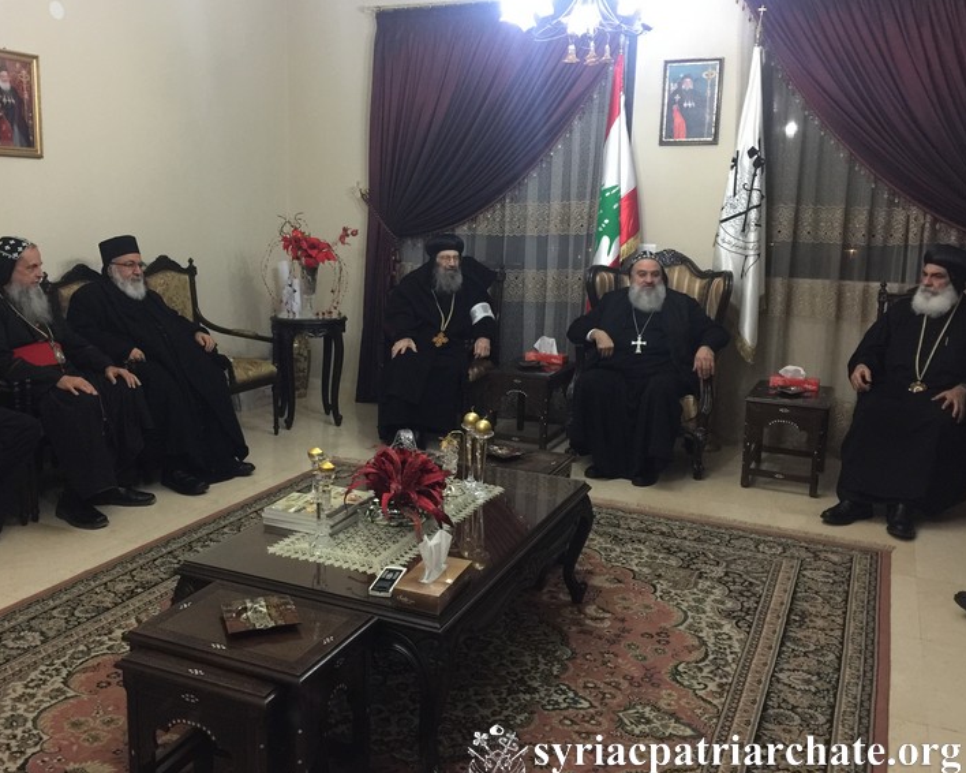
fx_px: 915
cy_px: 377
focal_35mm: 32
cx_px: 428
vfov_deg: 45.8
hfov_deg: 55.5
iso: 125
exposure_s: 1/10
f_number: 2.2
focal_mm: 4.15
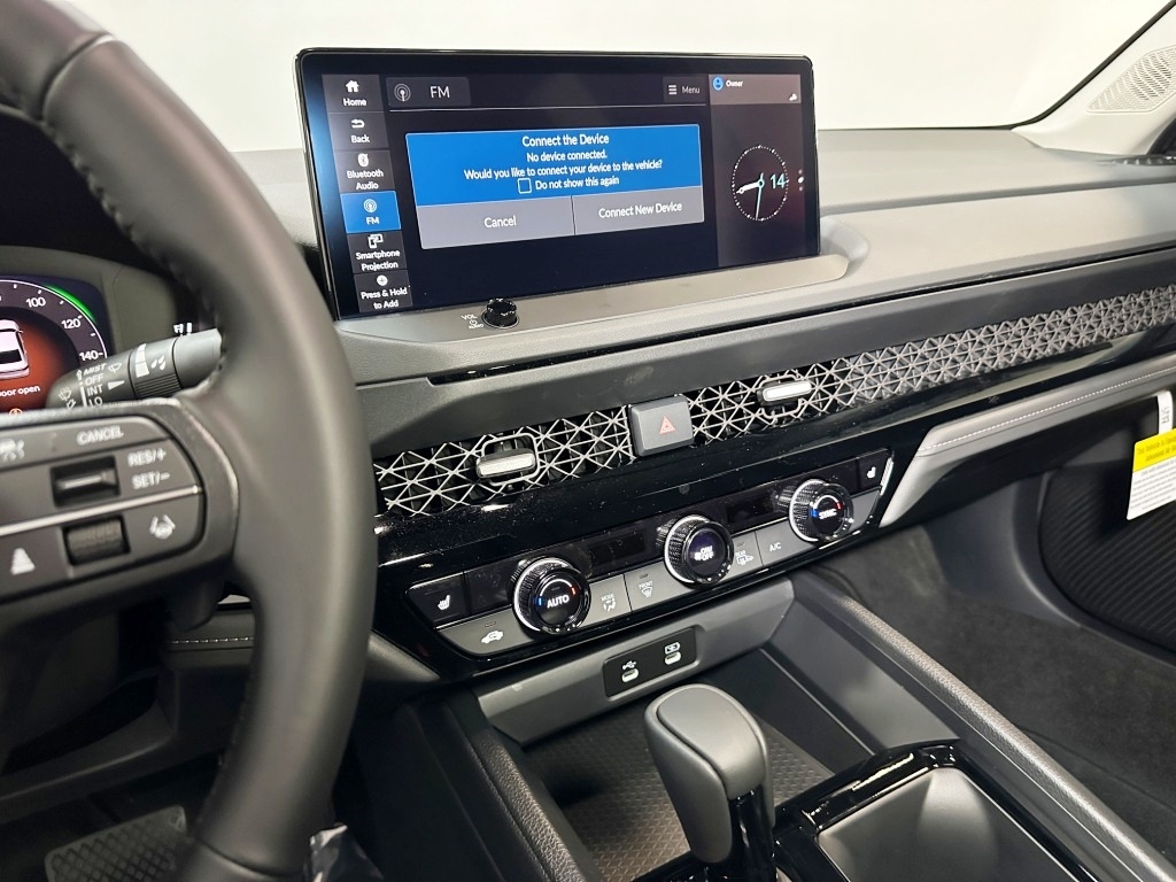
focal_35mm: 24
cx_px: 588
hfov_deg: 71.6
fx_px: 815
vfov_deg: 56.8
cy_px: 441
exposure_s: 1/30
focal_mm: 6.86
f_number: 1.78
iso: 800
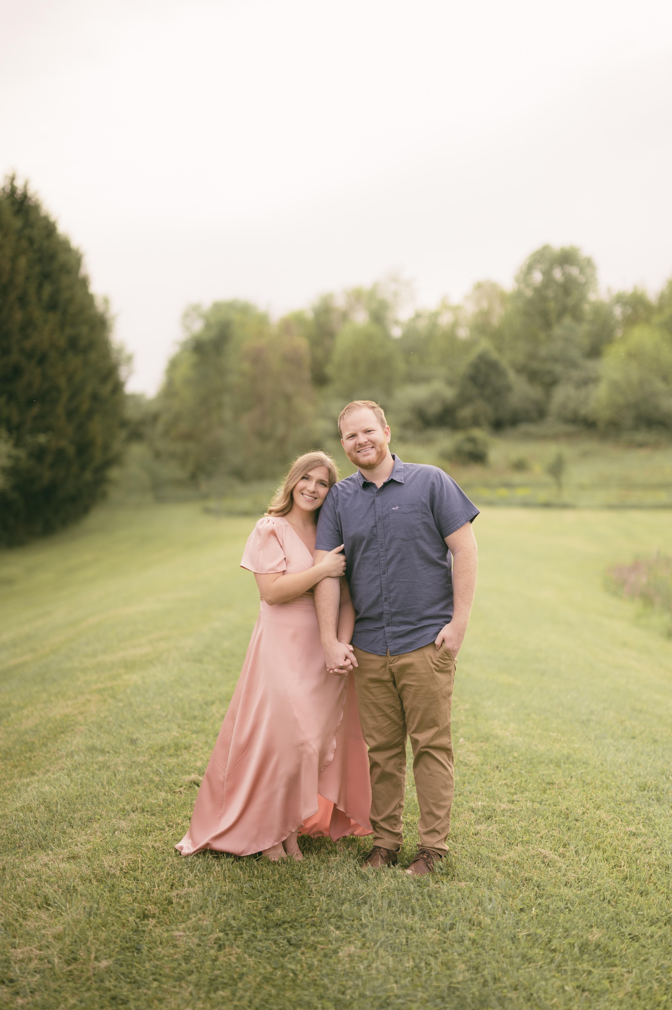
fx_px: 1458
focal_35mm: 52
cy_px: 500
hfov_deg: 26.0
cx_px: 336
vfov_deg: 38.2
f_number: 1.2
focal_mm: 50
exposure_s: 1/4000
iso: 160
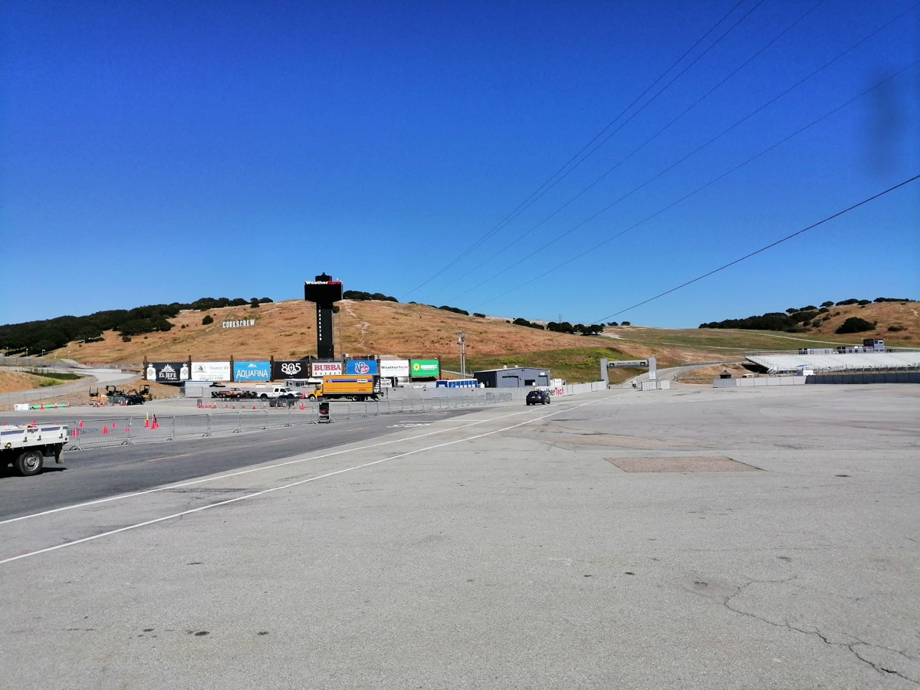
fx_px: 691
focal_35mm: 26
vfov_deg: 53.1
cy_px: 345
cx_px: 460
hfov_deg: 67.3
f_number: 1.8
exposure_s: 1/2532
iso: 50
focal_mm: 3.62
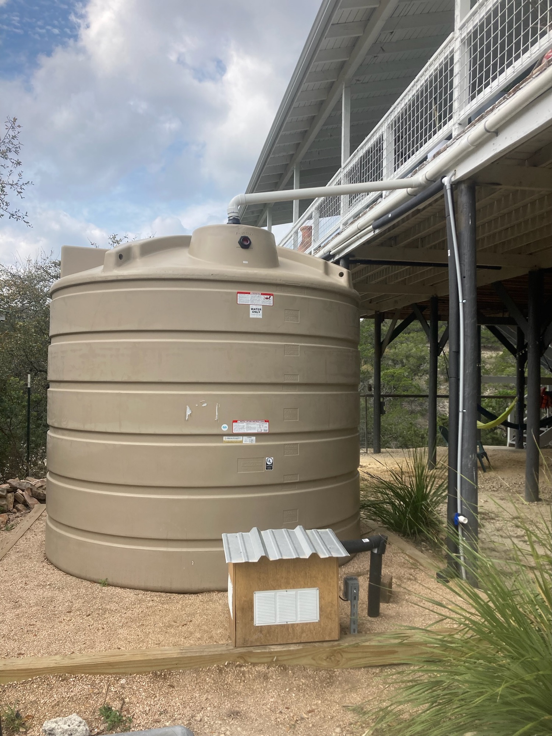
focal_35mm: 28
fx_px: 595
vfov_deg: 63.4
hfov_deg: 49.7
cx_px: 276
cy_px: 368
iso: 20
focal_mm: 3.99
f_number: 1.8
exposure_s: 1/1171
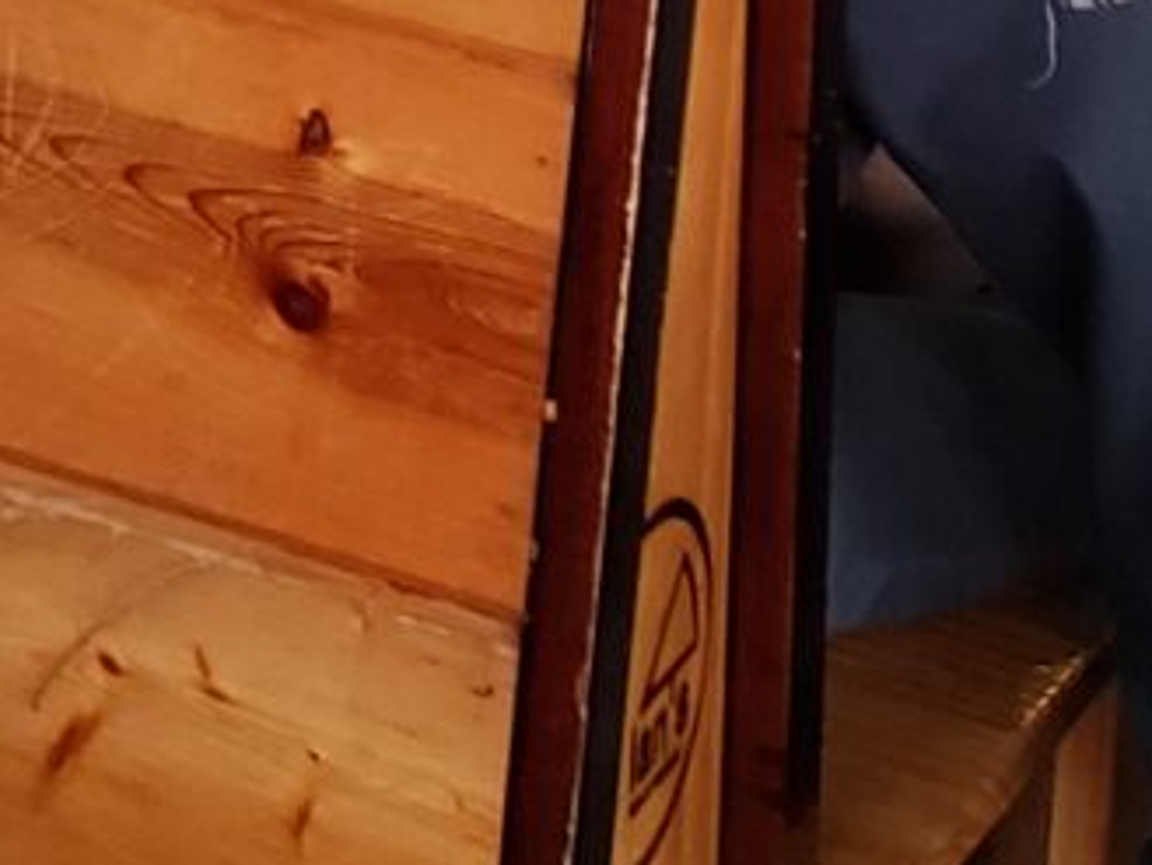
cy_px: -1184
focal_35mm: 162
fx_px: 5393
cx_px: -2357
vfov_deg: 8.4
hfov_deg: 9.4
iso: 200
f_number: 1.5
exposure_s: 1/60
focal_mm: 4.3
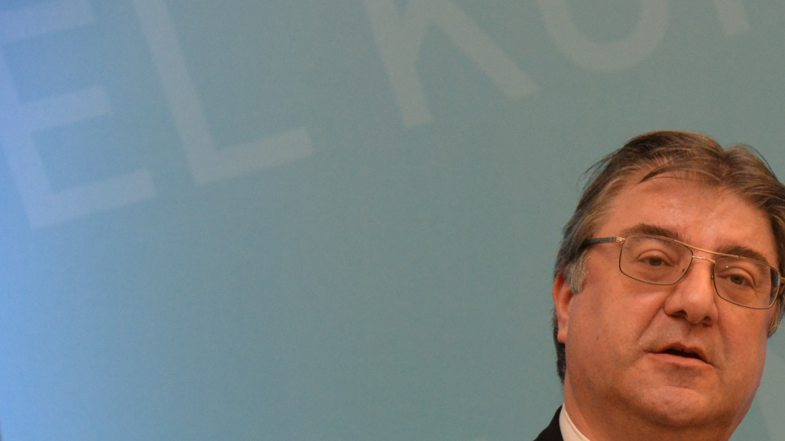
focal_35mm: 239
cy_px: 460
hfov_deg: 9.0
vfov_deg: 5.1
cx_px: 708
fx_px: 4974
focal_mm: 125
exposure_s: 1/200
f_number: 7.1
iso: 5000
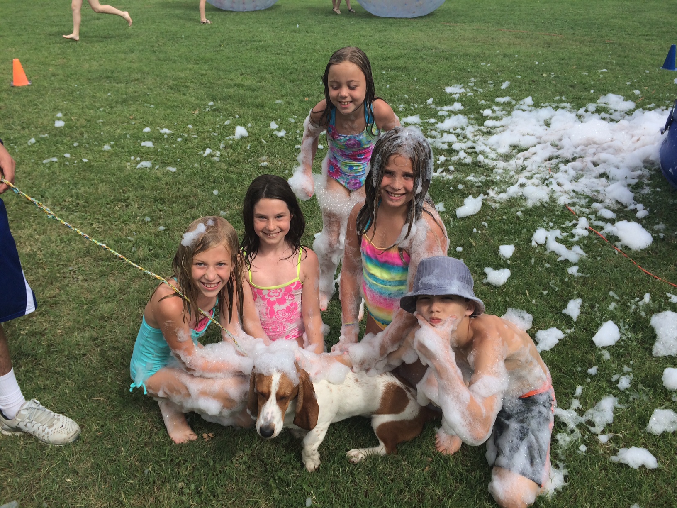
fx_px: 587
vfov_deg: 46.8
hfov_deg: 60.0
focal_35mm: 30
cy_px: 254
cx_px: 338
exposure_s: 1/1520
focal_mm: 4.12
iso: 40
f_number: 2.2
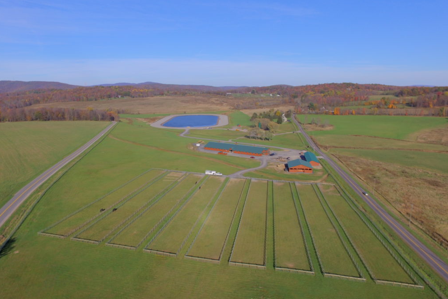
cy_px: 162
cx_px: 224
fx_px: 261
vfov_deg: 59.4
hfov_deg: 81.2
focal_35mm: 21
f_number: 2.8
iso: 100
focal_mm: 3.61
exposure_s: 1/807
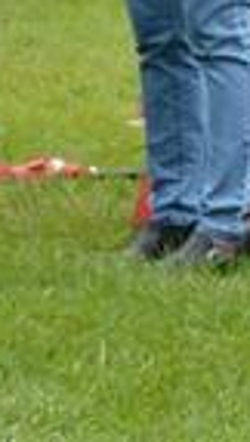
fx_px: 6987
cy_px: 3
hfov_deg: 2.0
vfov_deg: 3.6
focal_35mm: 596
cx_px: 1201
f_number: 8
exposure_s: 1/80
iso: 1250
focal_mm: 102
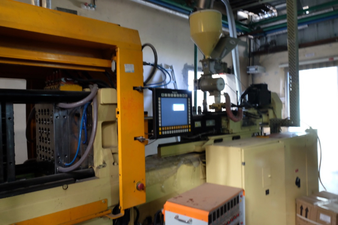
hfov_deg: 67.4
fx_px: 253
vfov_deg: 47.9
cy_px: 112
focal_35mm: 27
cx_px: 169
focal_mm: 18
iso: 3200
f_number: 7.1
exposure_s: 1/4
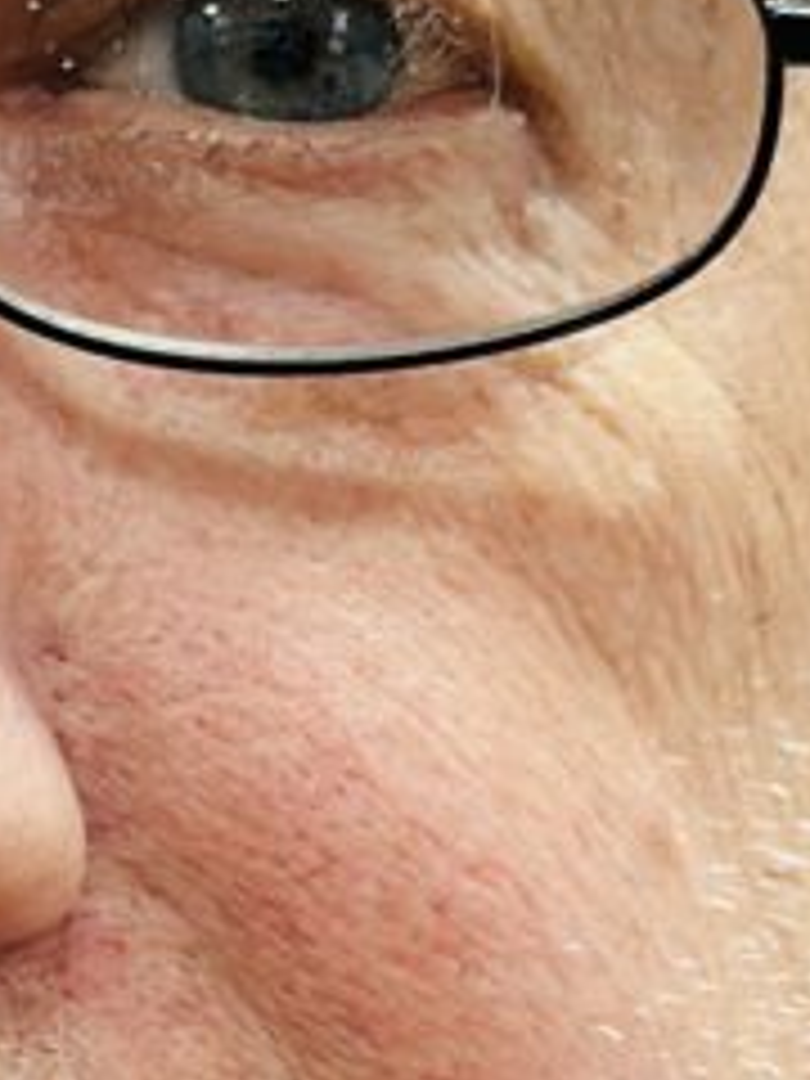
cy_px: 907
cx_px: -374
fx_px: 10670
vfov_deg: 5.8
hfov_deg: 4.3
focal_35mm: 342
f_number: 1.78
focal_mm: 6.86
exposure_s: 1/50
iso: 200
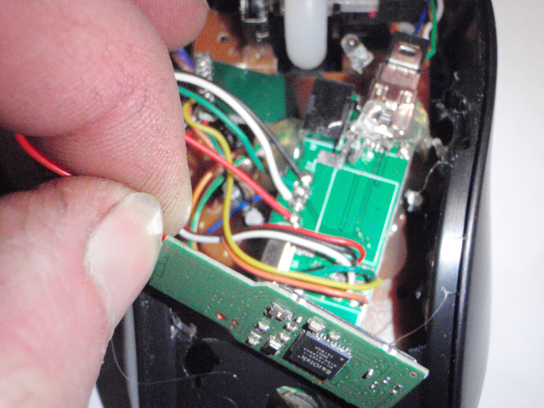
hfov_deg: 51.4
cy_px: 204
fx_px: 566
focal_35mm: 36
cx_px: 272
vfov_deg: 39.7
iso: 800
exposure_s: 1/60
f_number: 4.1
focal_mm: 6.53
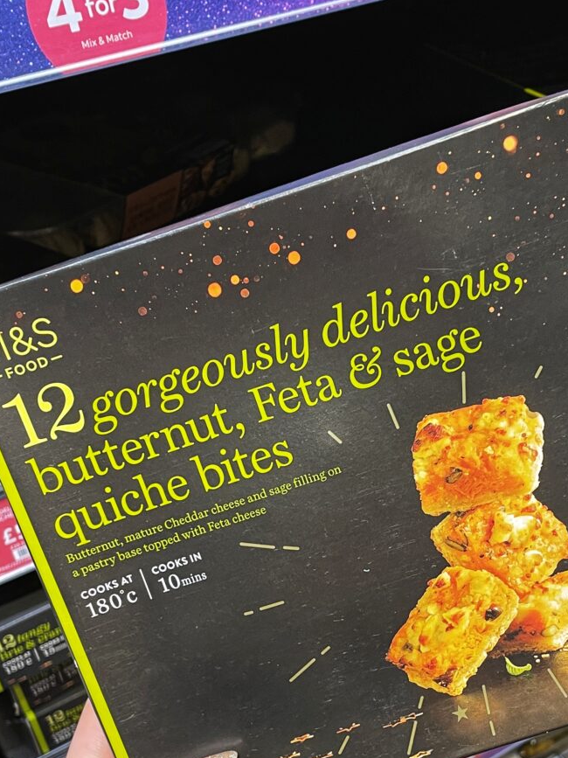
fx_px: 1050
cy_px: 559
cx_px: 395
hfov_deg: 30.0
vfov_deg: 38.7
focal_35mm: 48
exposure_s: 1/50
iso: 100
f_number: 1.6
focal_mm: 4.2
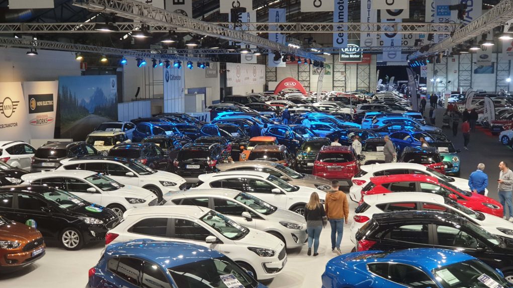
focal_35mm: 57
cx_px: 258
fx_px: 775
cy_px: 143
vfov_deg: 21.1
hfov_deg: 36.6
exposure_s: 1/33
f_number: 2.4
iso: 125
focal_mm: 6
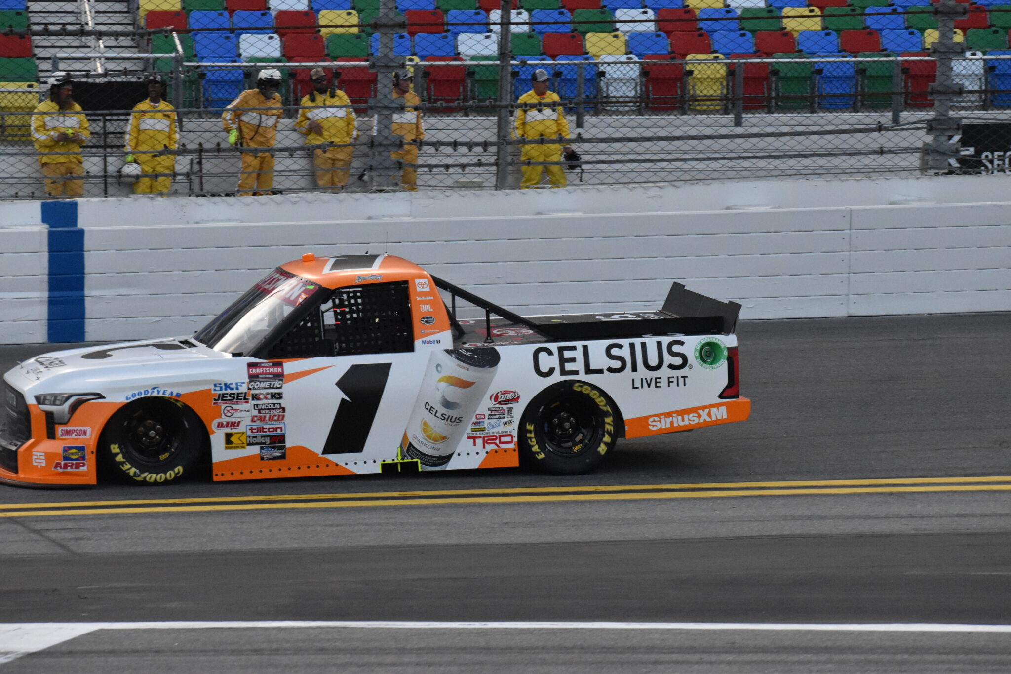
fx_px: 4212
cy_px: 337
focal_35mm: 150
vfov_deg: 9.1
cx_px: 506
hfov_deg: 13.7
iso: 5000
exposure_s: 1/4000
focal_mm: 100
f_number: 6.3
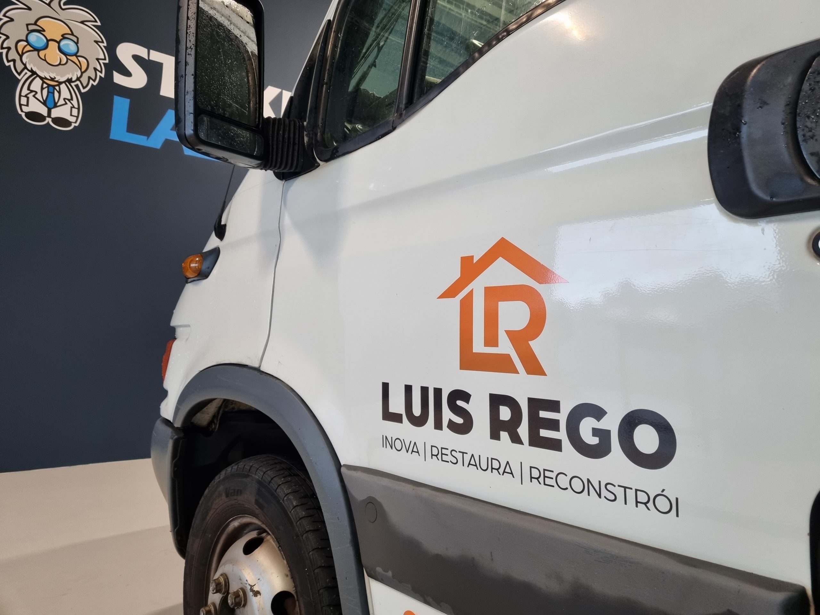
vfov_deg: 53.1
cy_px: 308
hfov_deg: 67.3
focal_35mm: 26
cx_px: 410
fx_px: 616
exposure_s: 1/50
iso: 200
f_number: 1.8
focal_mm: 5.4
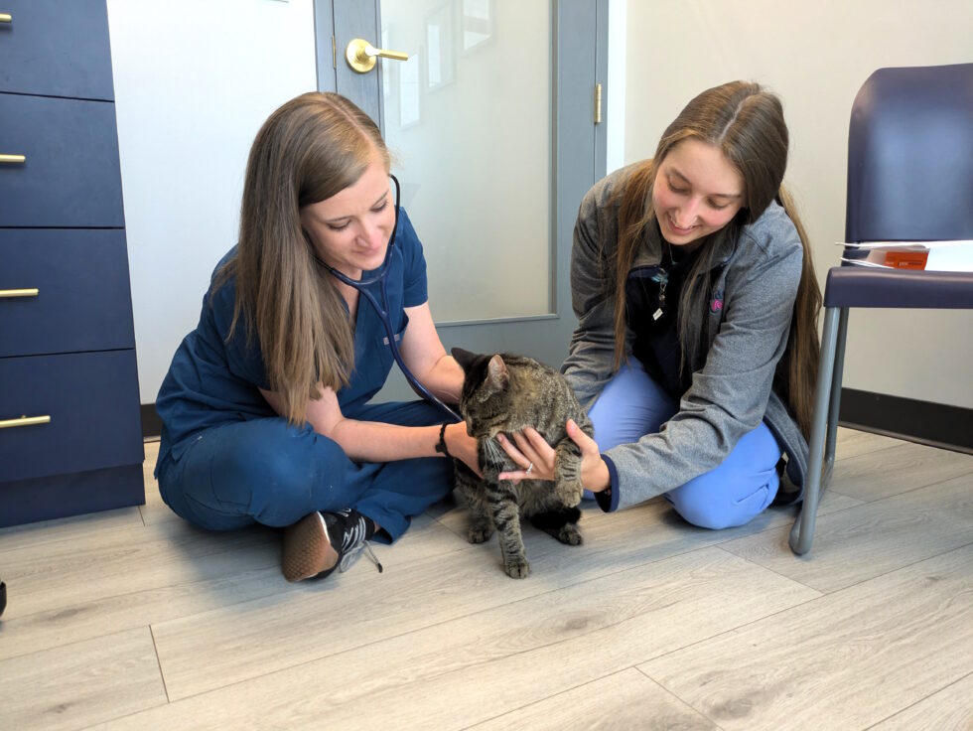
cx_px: 486
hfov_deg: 69.4
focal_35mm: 25
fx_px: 703
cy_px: 366
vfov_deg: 54.9
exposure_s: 1/120
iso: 302
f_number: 1.89
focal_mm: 5.43
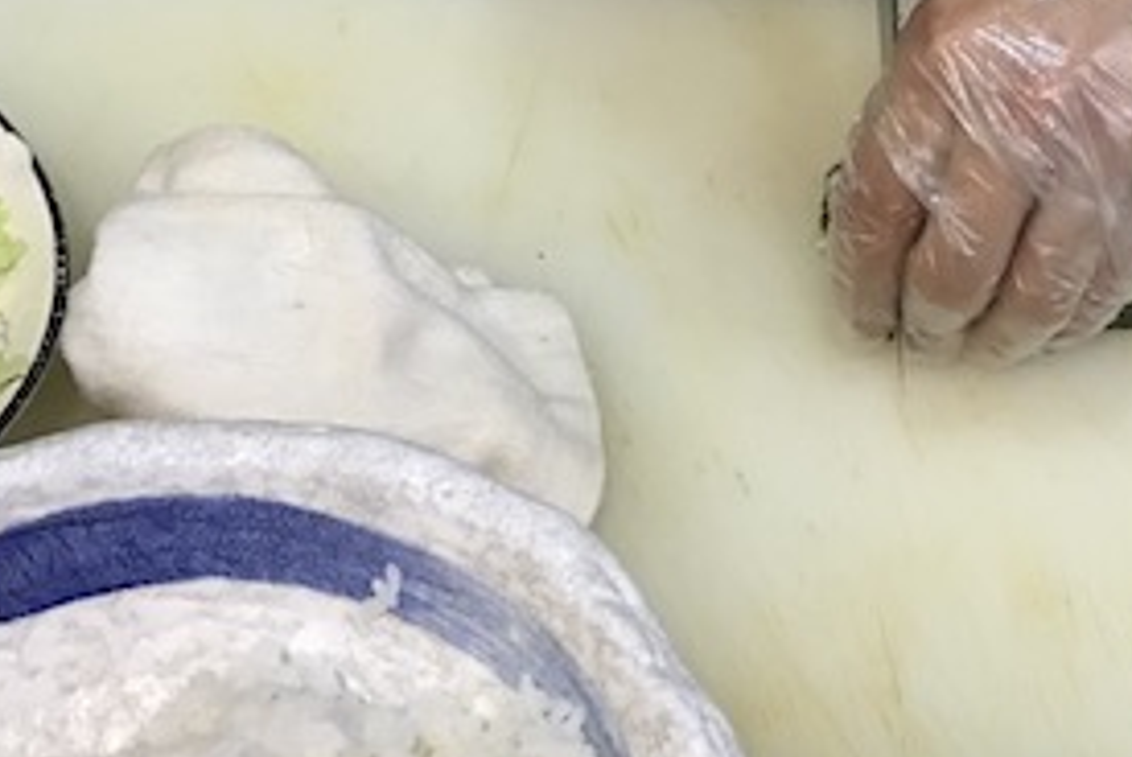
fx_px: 2329
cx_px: 988
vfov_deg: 18.4
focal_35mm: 74
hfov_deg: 26.5
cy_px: 204
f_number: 1.8
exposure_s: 1/14
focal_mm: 3.99
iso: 100
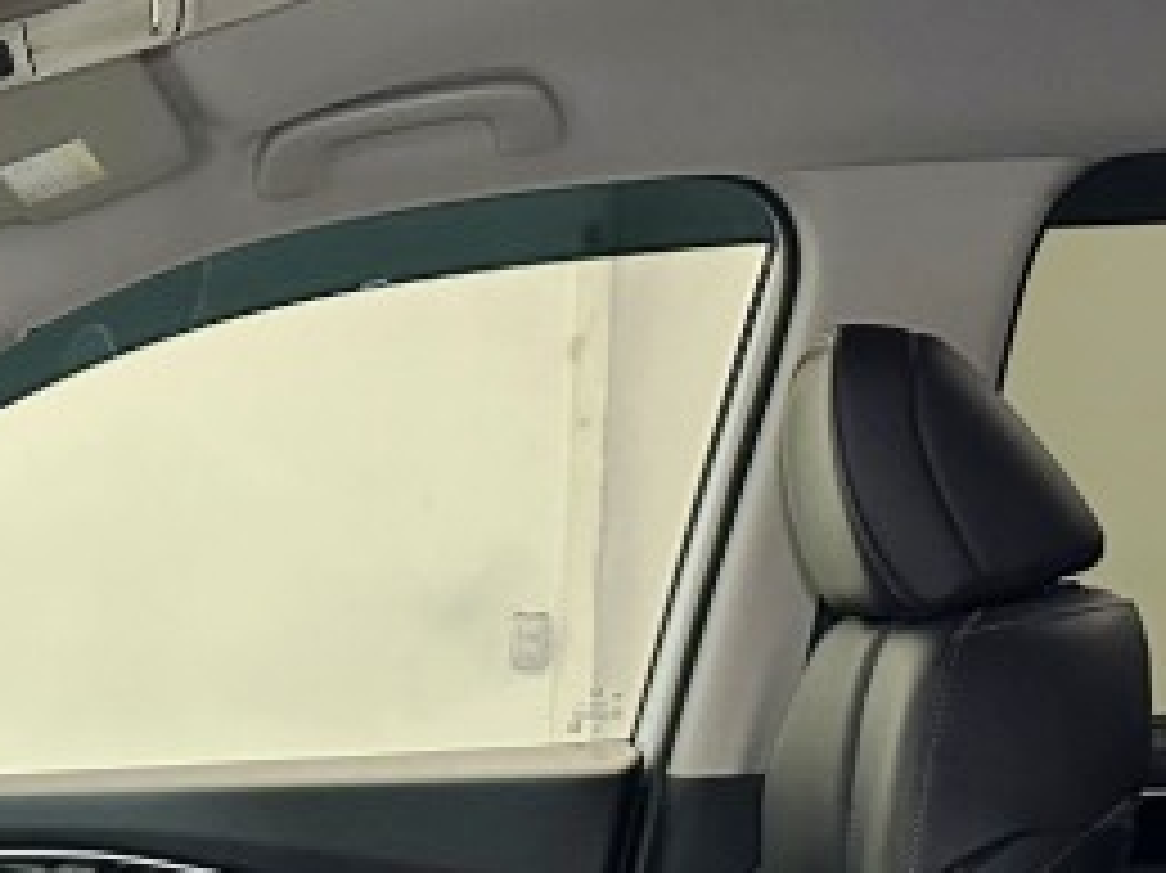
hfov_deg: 20.1
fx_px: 3198
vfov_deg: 14.1
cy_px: 1458
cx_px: 32
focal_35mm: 95
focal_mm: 6.86
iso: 500
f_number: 1.78
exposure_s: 1/60
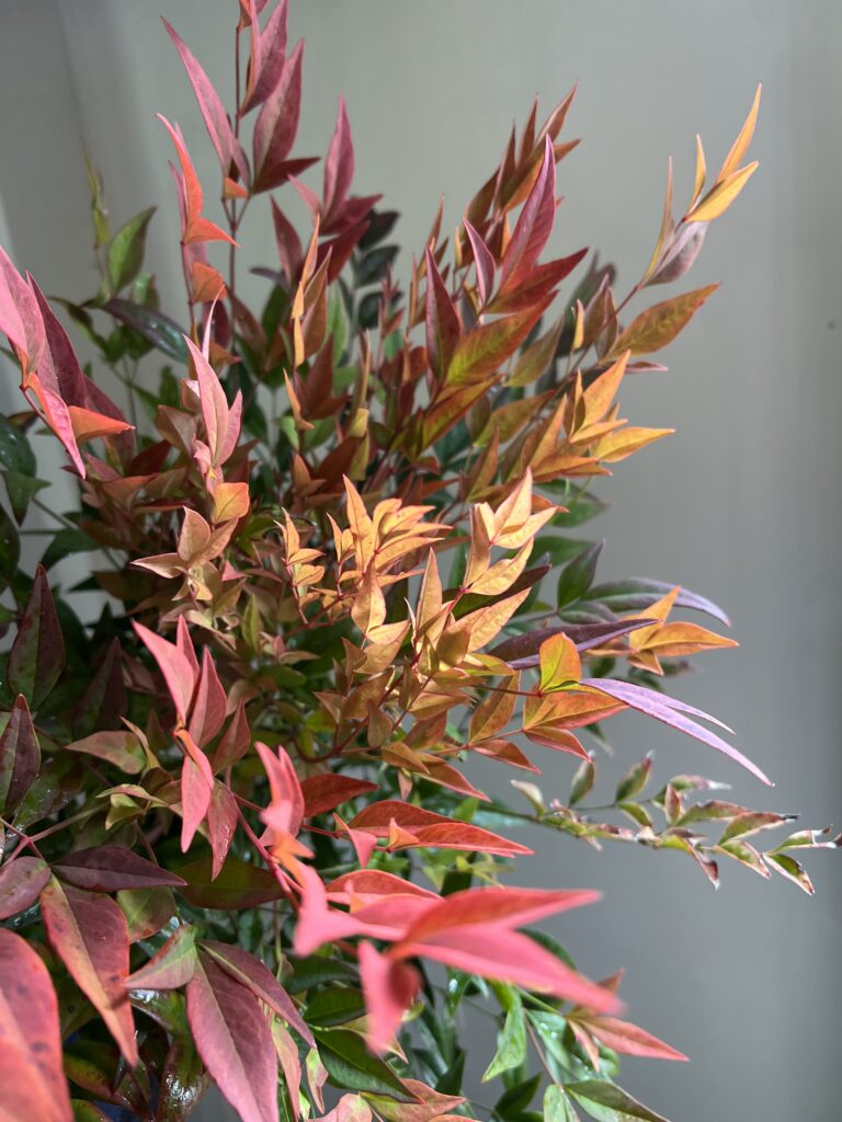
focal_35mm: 26
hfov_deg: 53.1
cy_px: 561
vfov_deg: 67.3
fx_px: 843
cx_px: 421
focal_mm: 5.7
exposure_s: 1/101
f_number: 1.5
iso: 125
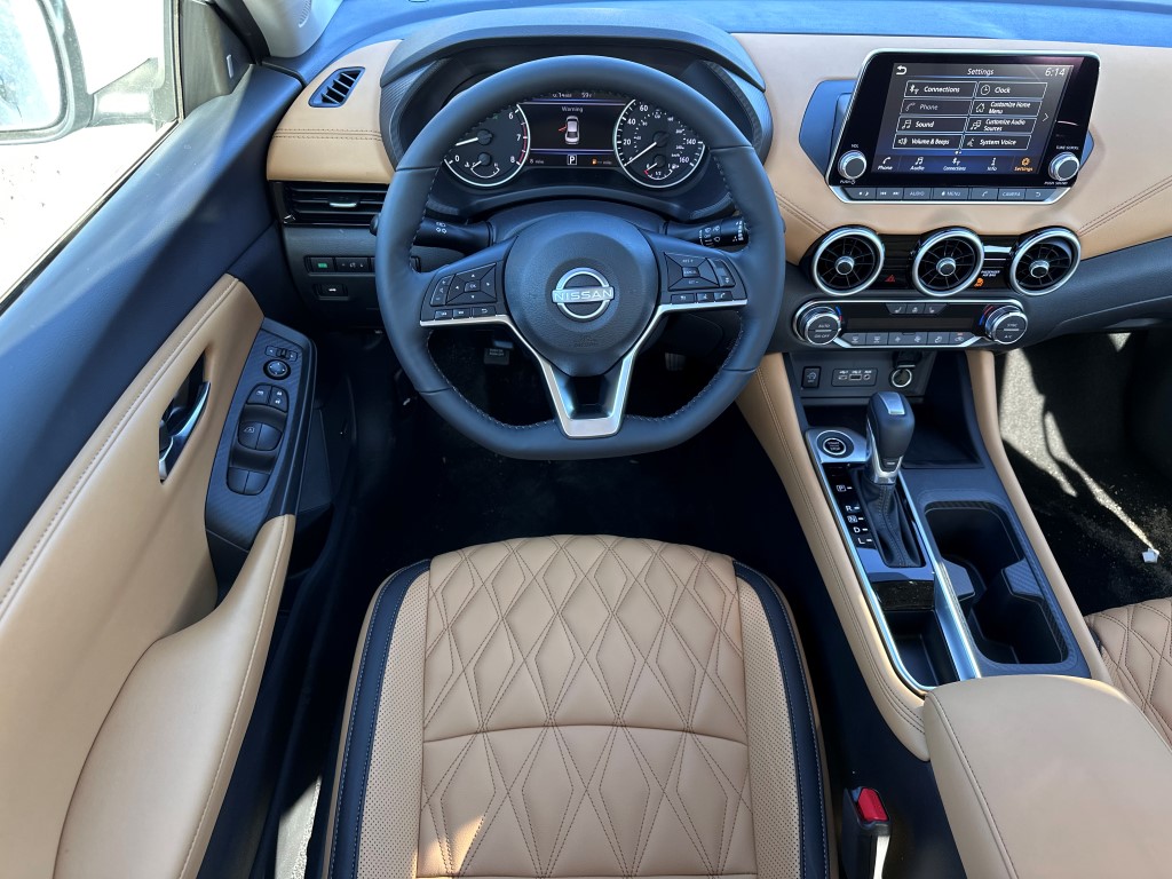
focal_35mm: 24
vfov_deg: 56.8
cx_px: 586
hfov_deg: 71.6
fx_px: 813
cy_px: 440
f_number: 1.78
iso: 125
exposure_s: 1/121
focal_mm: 6.86
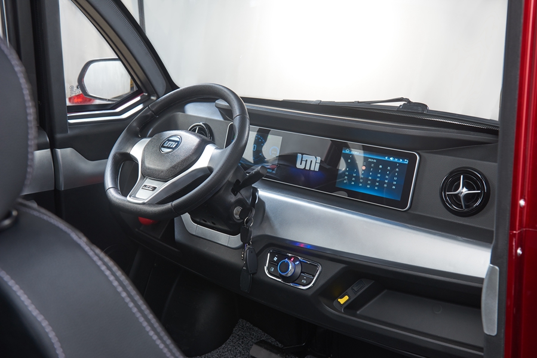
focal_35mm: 40
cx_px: 268
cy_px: 179
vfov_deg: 33.4
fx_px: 597
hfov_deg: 48.4
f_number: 6.3
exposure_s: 1/5
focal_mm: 40
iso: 200
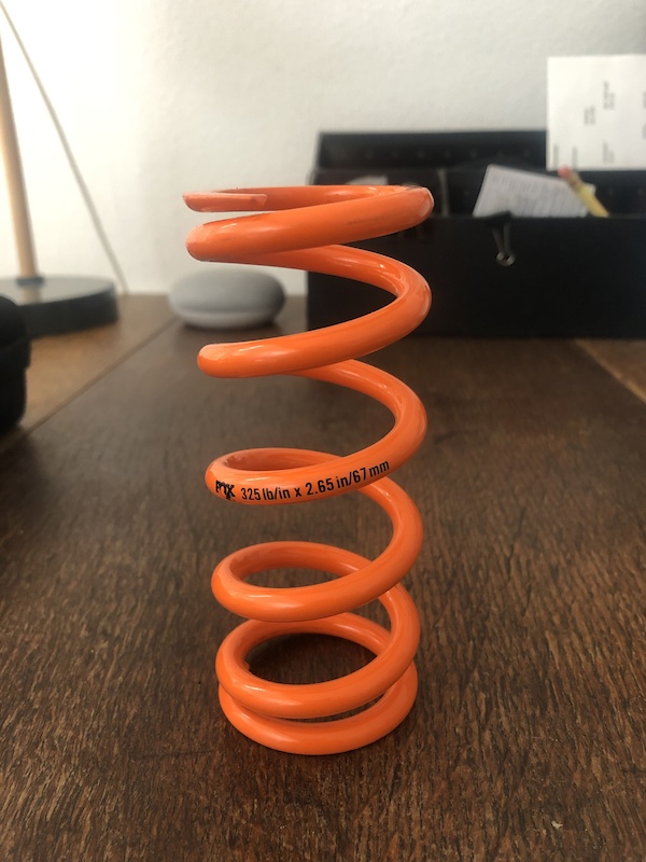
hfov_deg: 49.7
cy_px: 431
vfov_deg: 63.4
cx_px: 323
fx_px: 697
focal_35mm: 28
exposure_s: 1/15
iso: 64
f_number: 1.8
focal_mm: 3.99
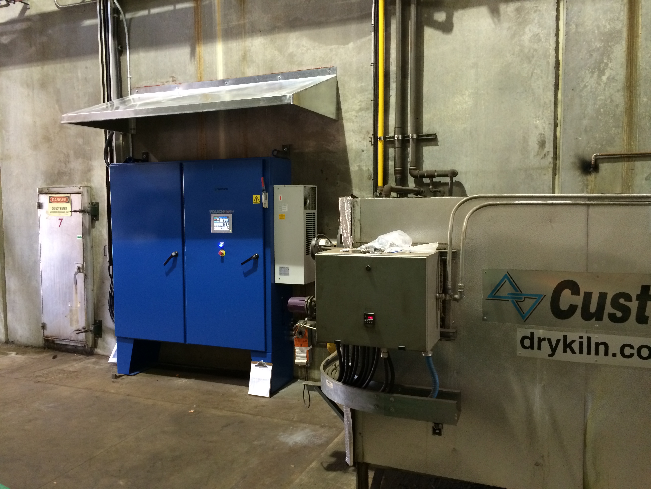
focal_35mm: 30
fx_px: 564
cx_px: 326
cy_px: 244
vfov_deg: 46.8
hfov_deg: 60.0
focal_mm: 4.12
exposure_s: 1/24
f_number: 2.2
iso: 320
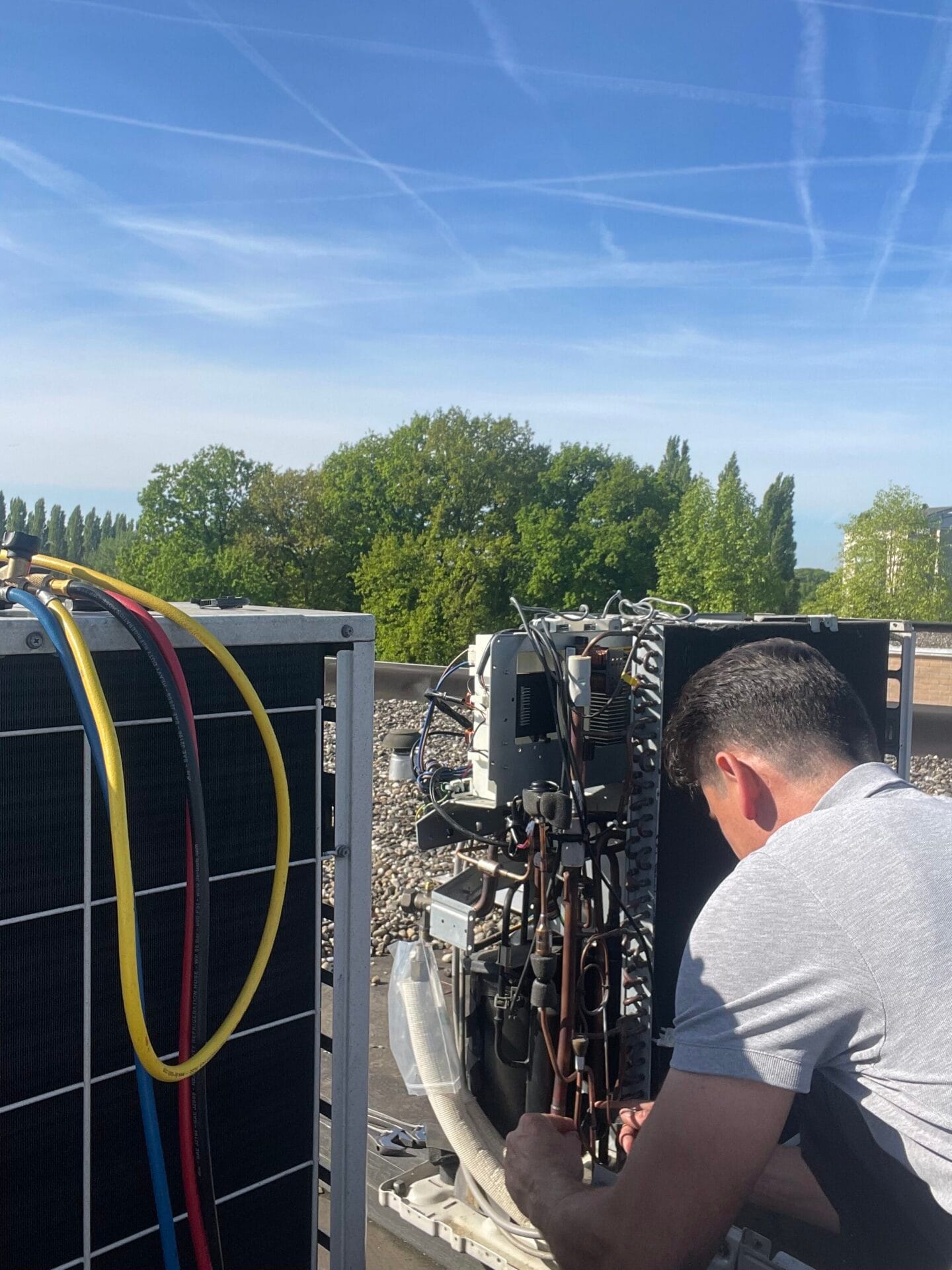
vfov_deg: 60.0
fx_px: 1100
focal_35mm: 30
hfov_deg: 46.8
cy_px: 635
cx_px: 476
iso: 25
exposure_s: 1/915
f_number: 2.2
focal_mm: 2.71
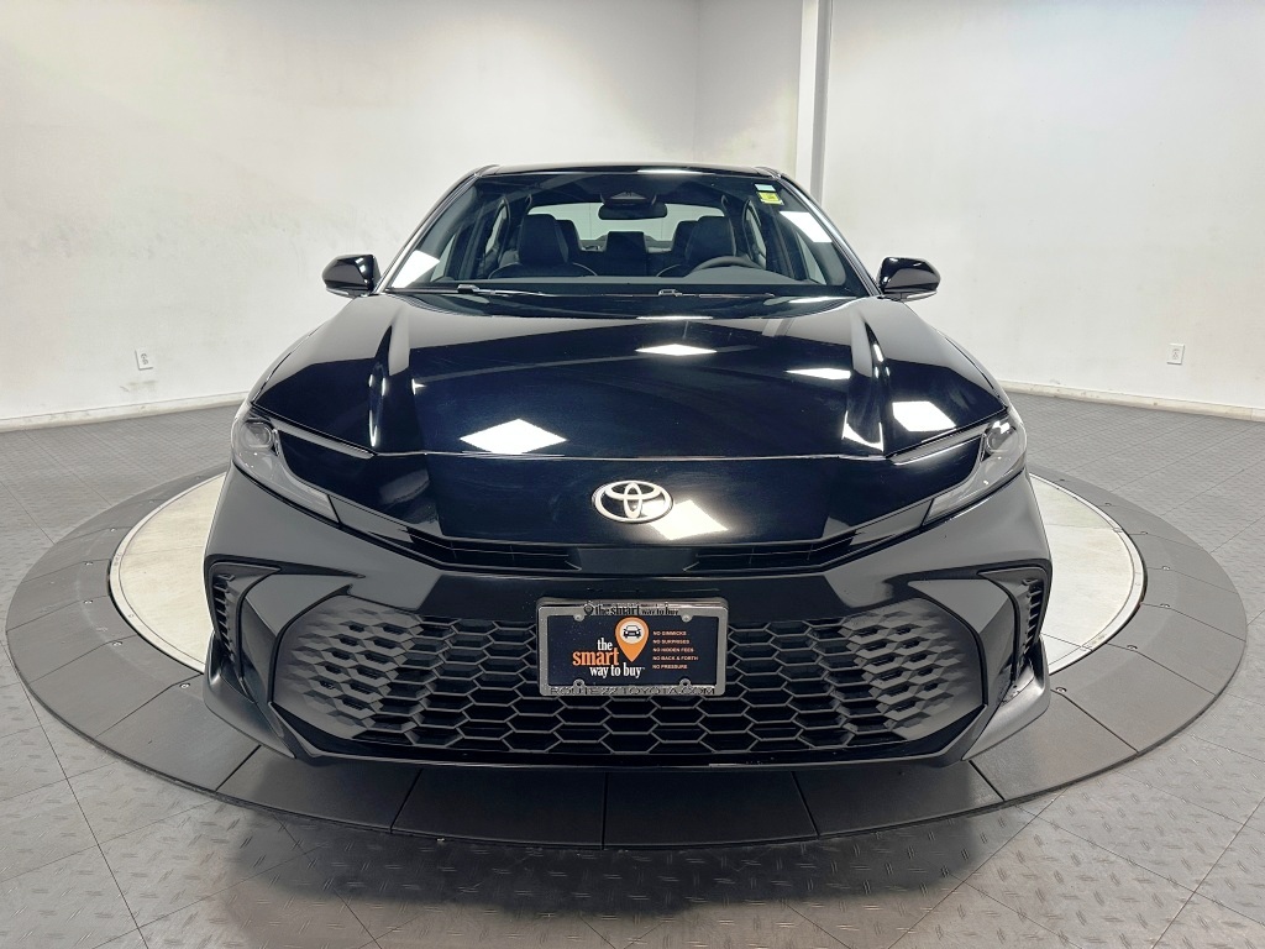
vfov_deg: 56.8
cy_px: 474
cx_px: 632
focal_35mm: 24
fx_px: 877
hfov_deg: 71.6
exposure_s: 1/60
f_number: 1.78
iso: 320
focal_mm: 6.86
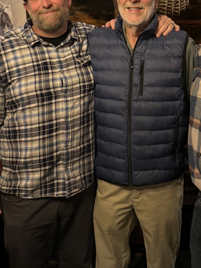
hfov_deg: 29.7
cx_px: 154
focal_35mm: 48
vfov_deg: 38.4
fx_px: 372
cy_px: 61
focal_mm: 6.86
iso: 800
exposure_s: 1/30
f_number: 1.78
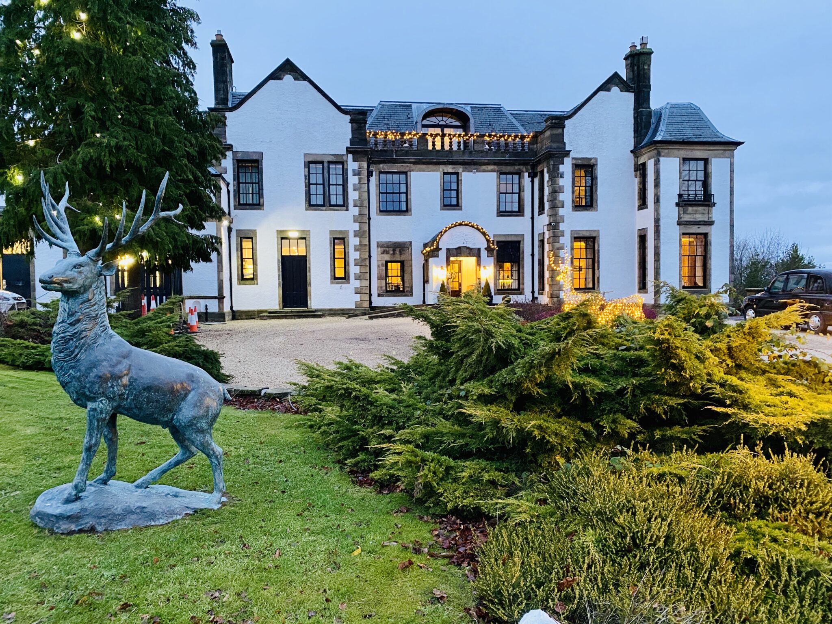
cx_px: 416
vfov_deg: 53.1
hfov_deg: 67.3
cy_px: 312
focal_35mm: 26
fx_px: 625
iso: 500
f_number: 1.8
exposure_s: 1/25
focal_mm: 4.25
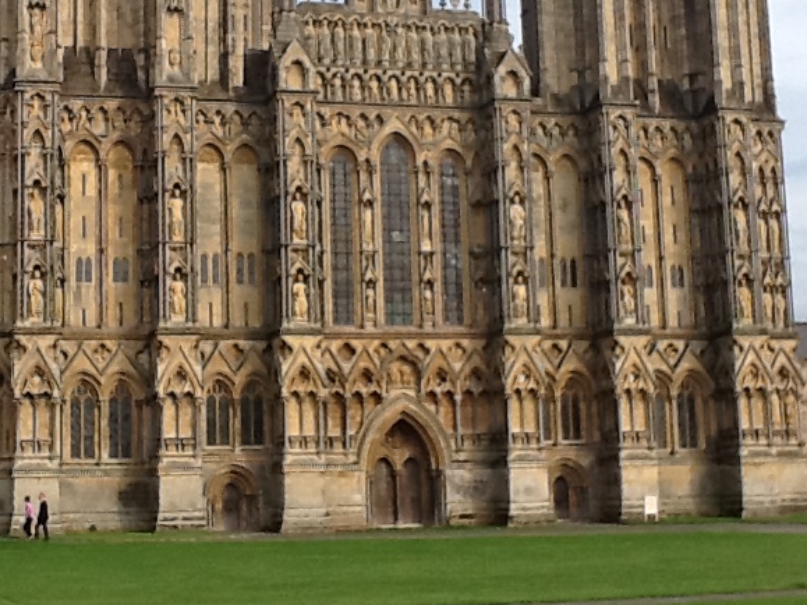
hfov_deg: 26.6
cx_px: 289
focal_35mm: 73
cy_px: 256
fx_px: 1701
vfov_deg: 20.1
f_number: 2.4
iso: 40
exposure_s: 1/1070
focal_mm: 2.03
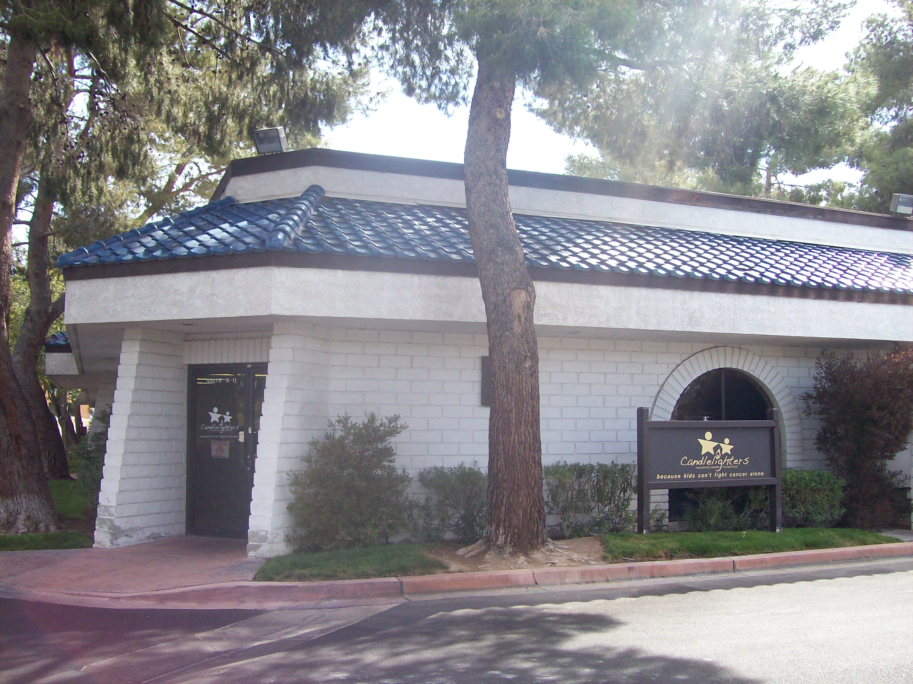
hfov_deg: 51.4
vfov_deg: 39.6
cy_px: 342
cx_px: 456
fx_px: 949
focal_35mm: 36
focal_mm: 6
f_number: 2.7
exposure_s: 1/324
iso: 80
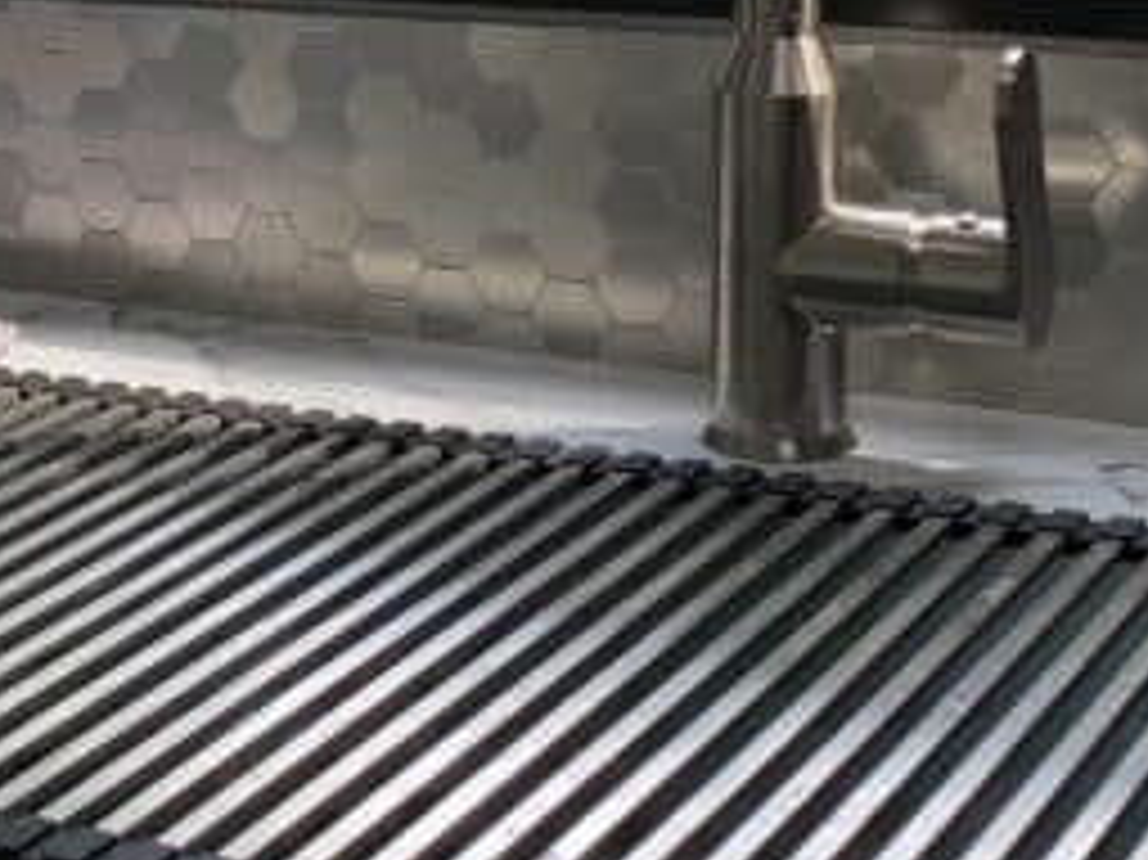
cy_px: 95
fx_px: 3249
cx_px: -27
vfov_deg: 14.9
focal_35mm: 98
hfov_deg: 19.4
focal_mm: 4.25
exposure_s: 1/122
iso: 32
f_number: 1.8
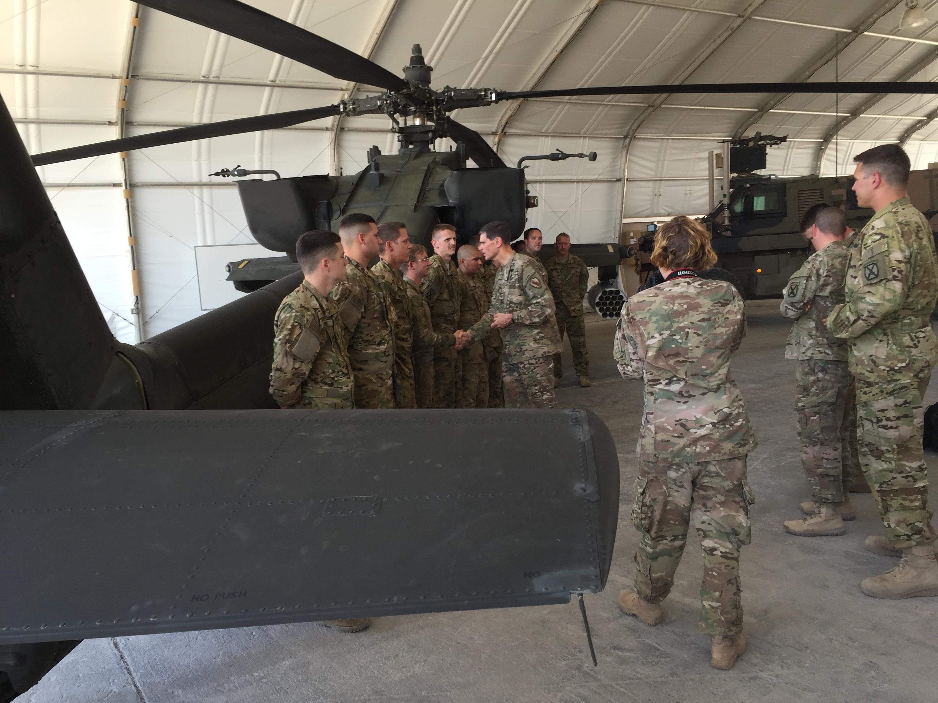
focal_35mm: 29
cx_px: 469
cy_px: 352
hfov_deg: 61.7
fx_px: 786
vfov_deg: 48.2
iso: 32
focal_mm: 4.15
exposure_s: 1/117
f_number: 2.2
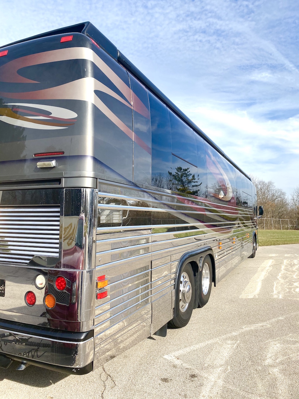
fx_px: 299
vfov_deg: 67.3
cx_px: 150
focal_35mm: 26
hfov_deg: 53.1
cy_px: 200
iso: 32
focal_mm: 4.25
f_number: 1.8
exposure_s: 1/2315
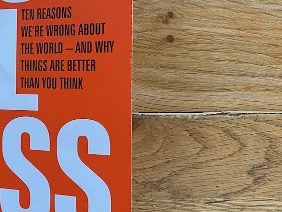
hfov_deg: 30.8
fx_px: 481
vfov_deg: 24.7
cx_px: 15
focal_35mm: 59
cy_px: 65
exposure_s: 1/50
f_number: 1.8
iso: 160
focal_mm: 4.25
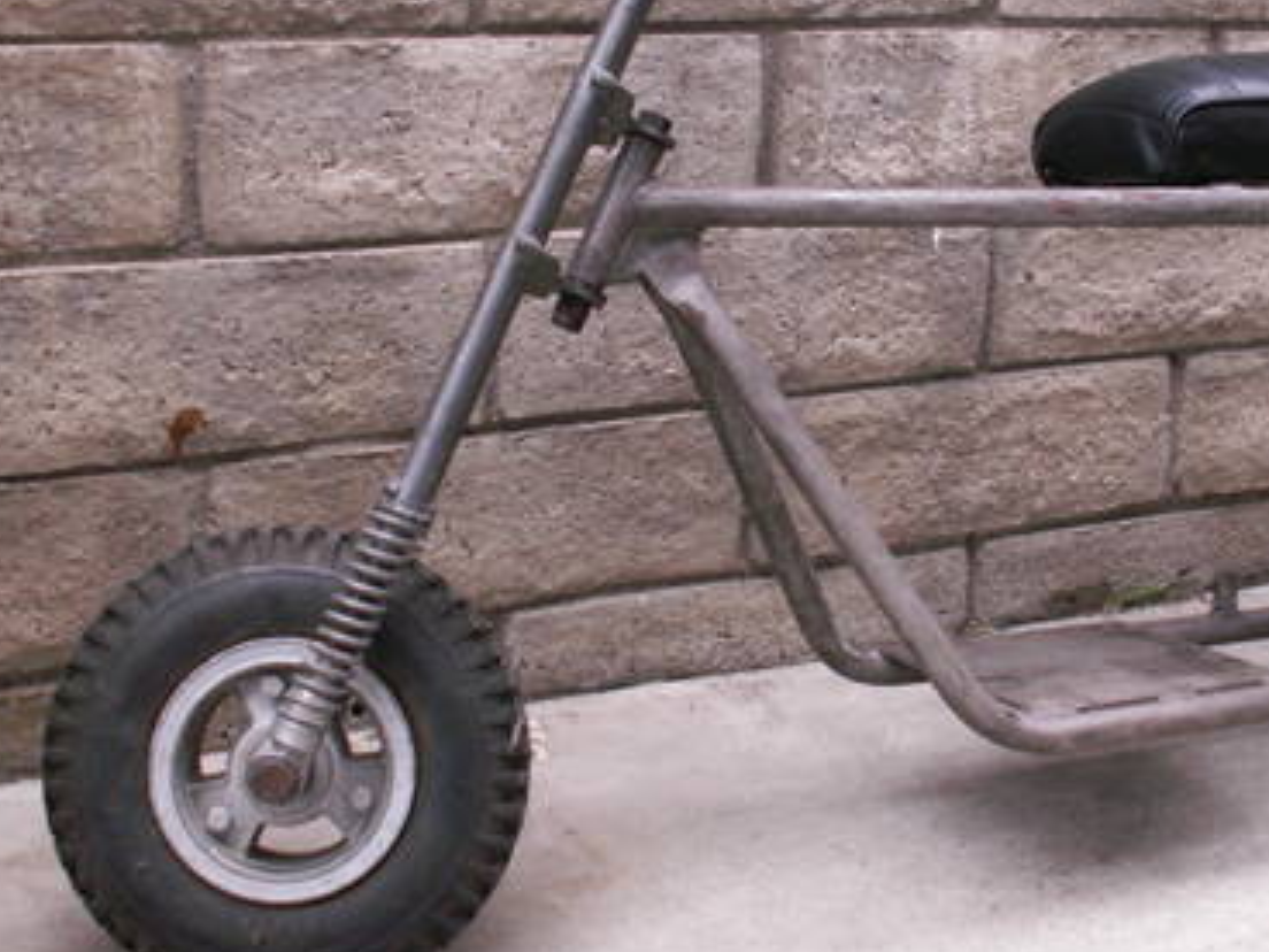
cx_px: 869
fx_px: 2090
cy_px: 369
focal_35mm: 57
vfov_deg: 25.6
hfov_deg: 33.4
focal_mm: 5.86
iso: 160
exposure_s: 1/13
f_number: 2.8
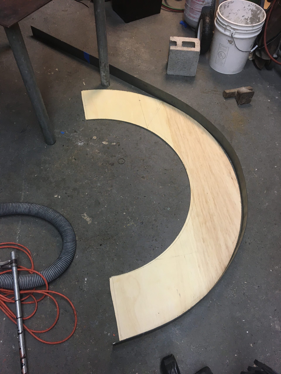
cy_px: 187
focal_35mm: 29
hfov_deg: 48.2
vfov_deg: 61.7
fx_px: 314
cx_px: 140
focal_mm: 4.15
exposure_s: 1/30
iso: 64
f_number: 2.2
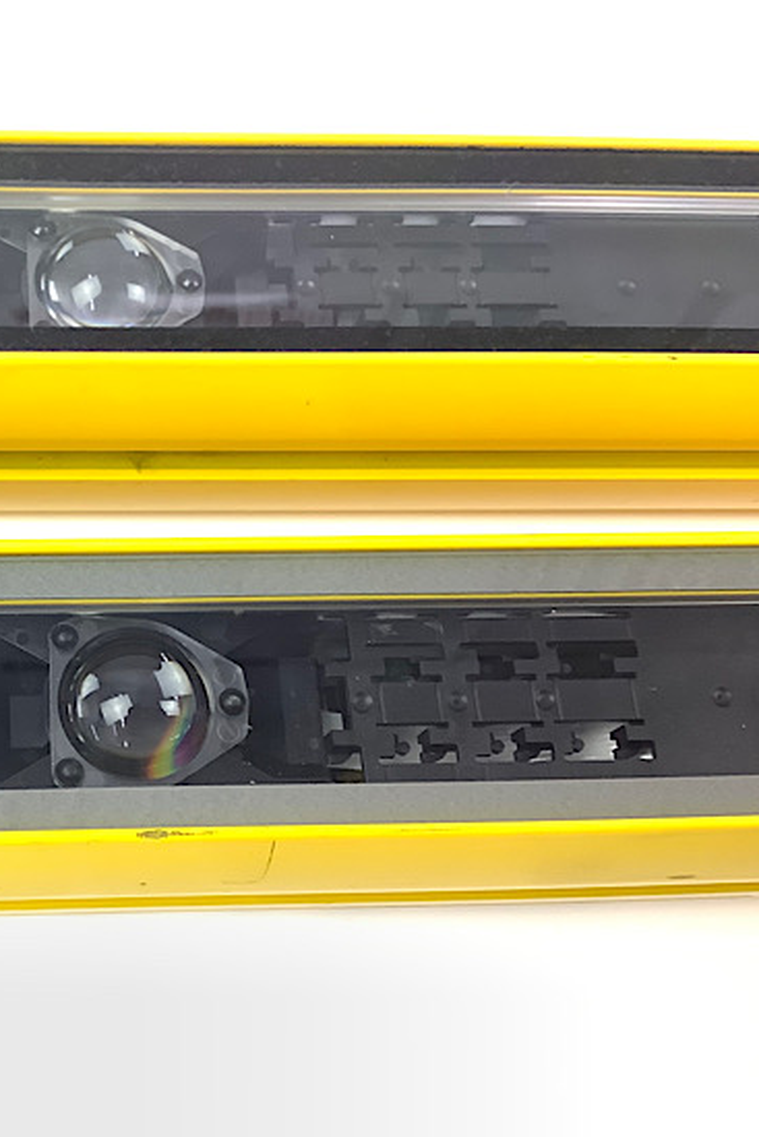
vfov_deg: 44.5
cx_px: 35
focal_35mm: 44
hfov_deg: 28.9
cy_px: 557
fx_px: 1391
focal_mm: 3.3
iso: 160
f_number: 2.4
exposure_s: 1/50
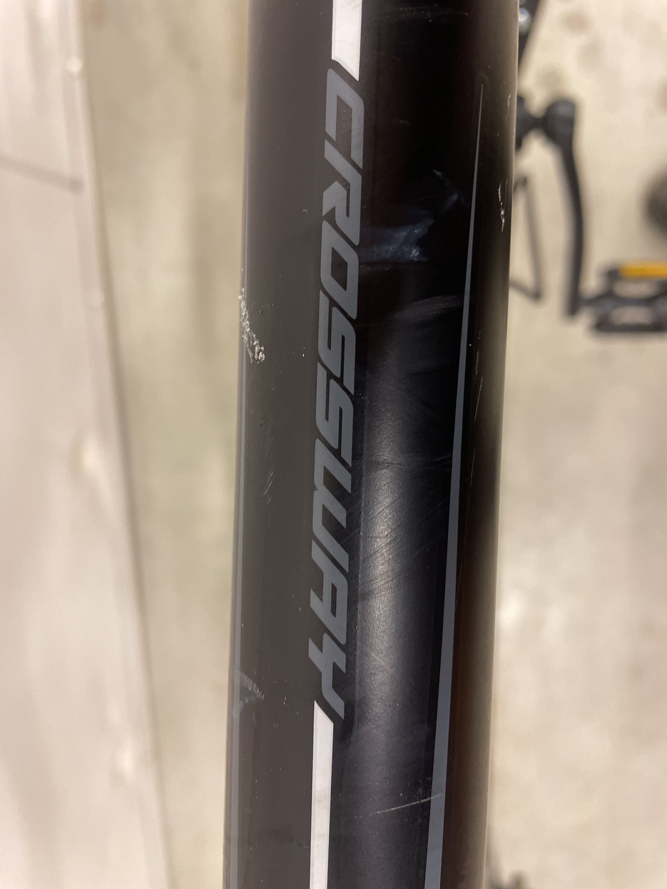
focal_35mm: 26
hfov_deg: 53.1
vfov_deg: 67.3
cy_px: 444
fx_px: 668
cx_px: 334
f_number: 1.6
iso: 200
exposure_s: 1/50
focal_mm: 4.2
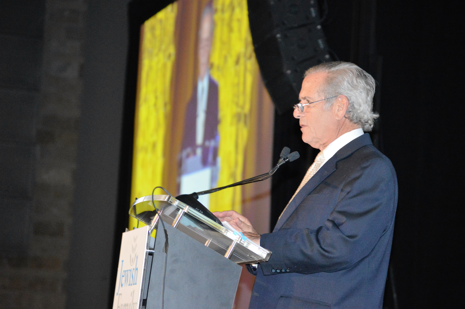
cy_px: 154
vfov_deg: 10.1
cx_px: 232
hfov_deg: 15.2
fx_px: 1742
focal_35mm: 135
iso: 2500
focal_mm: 90
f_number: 4.5
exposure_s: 1/60
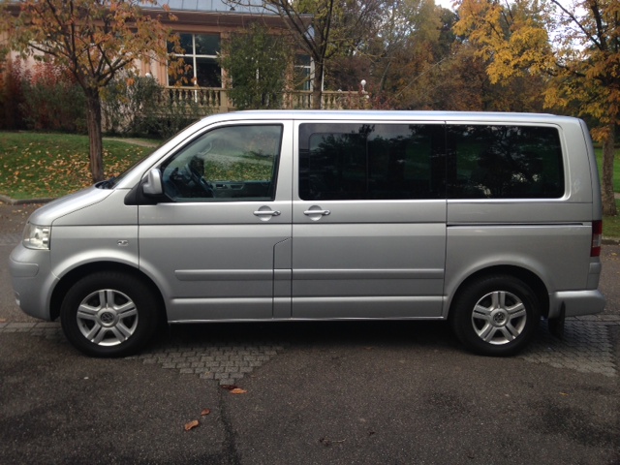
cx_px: 310
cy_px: 232
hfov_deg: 55.4
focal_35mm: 33
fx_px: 591
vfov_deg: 42.9
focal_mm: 4.12
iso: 50
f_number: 2.4
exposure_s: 1/144
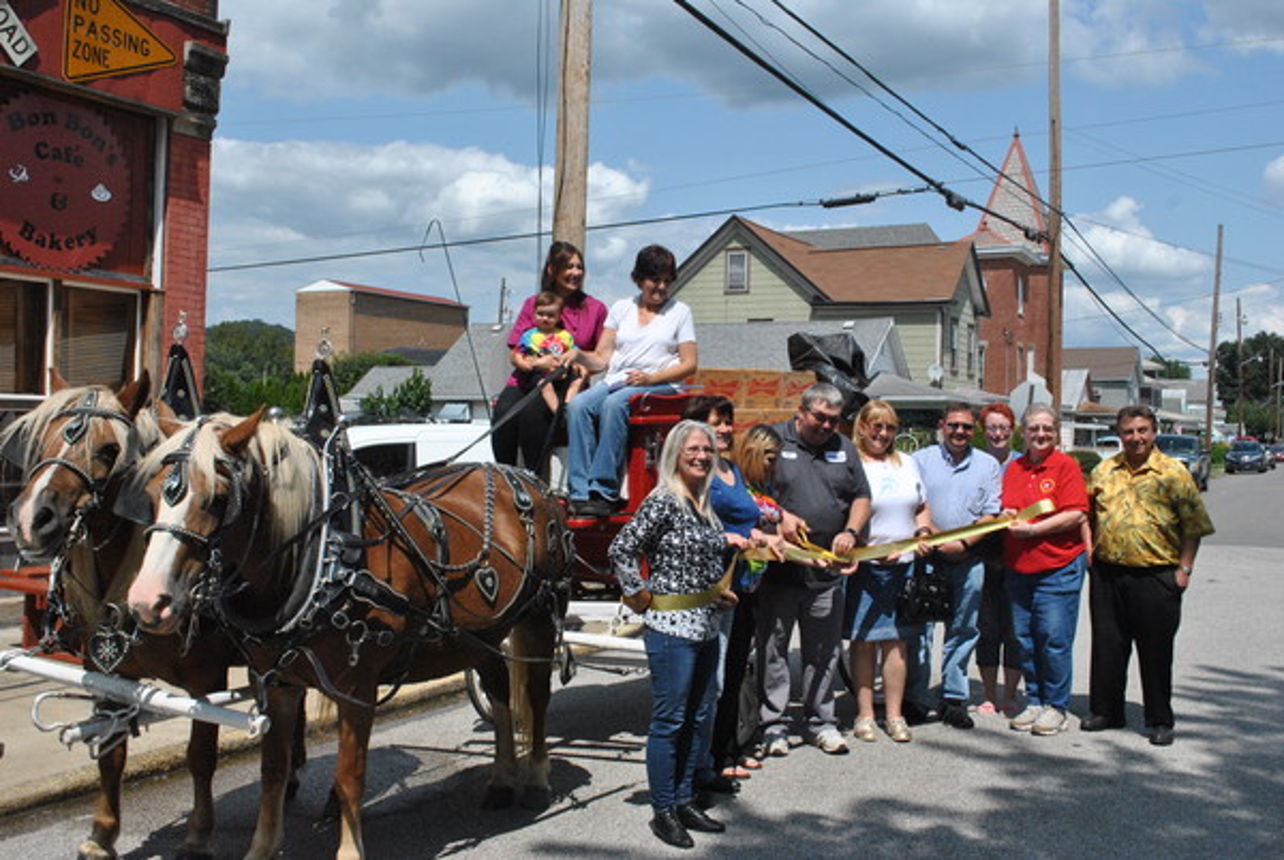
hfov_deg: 53.1
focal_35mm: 36
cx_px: 642
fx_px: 1286
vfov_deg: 37.0
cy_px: 430
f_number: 9
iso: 800
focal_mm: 24
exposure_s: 1/2000
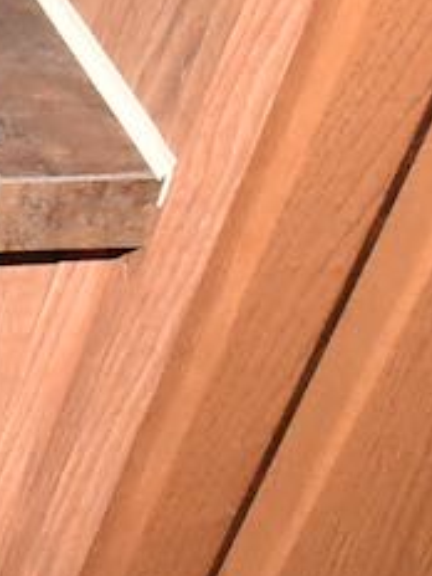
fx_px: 1864
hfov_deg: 10.1
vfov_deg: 17.3
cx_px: -822
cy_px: 516
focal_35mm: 112
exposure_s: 1/60
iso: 5000
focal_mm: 10
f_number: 4.5
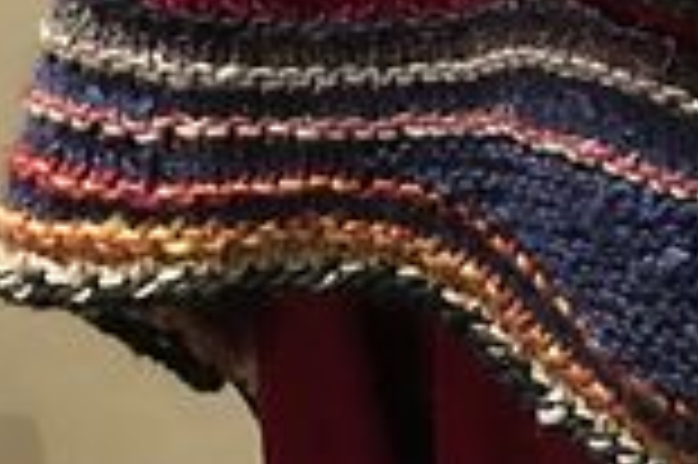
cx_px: 1013
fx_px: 1821
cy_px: -358
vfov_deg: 13.2
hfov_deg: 19.3
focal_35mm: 94
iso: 100
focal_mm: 3.99
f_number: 1.8
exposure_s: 1/4
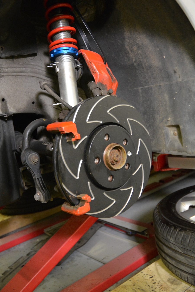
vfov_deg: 51.3
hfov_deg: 35.5
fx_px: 305
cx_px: 98
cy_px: 146
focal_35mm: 38
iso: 3200
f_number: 3.8
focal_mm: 25
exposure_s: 1/15
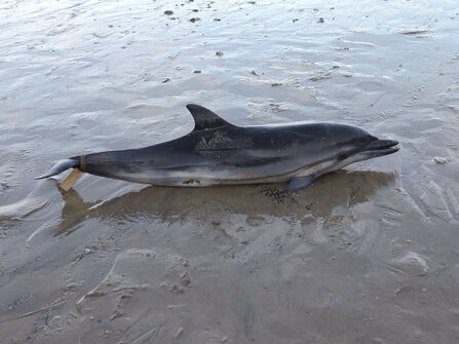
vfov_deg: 56.8
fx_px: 318
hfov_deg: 71.6
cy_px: 172
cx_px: 230
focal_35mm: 24
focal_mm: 4.3
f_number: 3.3
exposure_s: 1/200
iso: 100
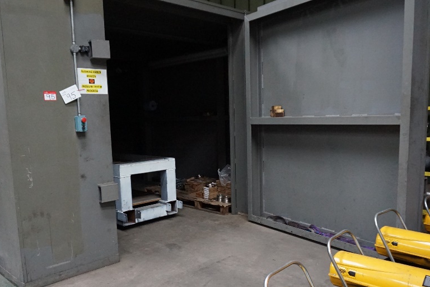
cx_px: 199
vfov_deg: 40.9
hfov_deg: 58.7
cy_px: 173
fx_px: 382
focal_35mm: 32
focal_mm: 16
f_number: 3.5
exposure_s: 1/100
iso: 3200
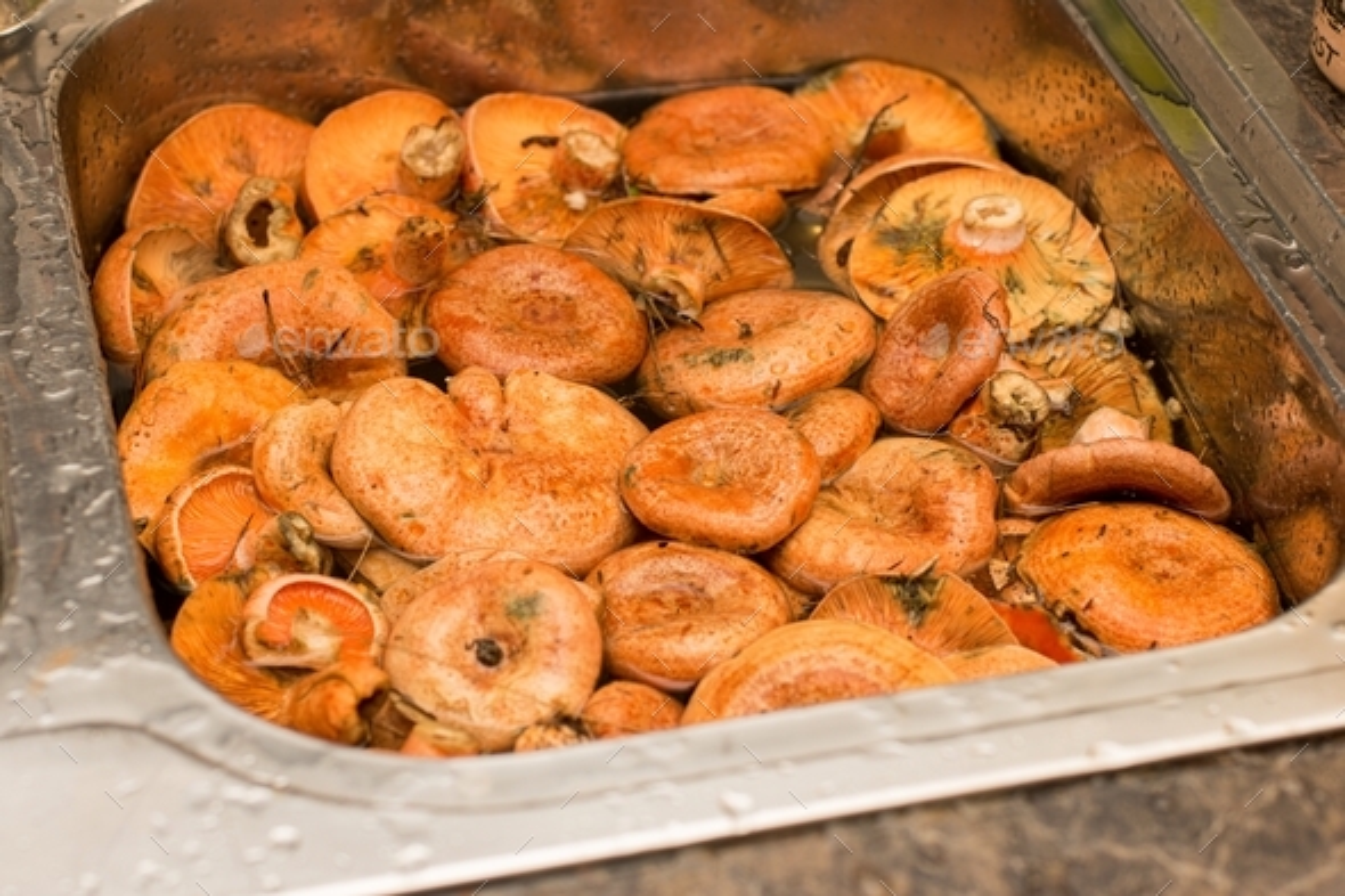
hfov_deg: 27.0
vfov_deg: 18.2
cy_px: 448
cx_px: 672
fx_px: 2801
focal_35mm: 75
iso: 200
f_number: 5
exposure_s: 1/250
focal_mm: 50
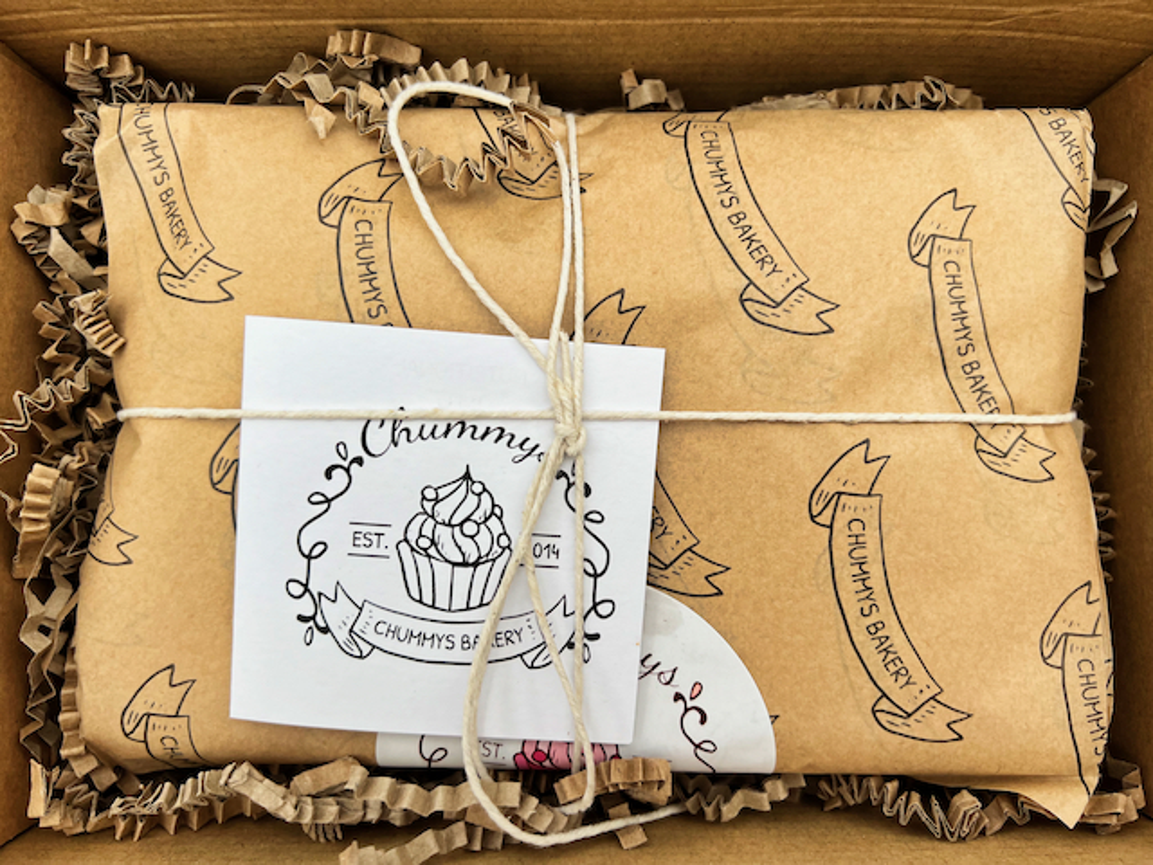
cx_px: 576
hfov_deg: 67.3
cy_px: 432
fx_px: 866
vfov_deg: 53.1
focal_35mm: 26
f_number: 1.5
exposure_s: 1/402
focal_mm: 5.7
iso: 50
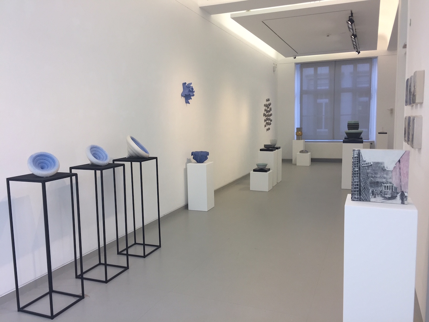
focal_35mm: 29
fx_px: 359
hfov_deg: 61.7
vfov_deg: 48.2
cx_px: 214
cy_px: 161
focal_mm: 4.15
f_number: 2.2
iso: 40
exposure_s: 1/100
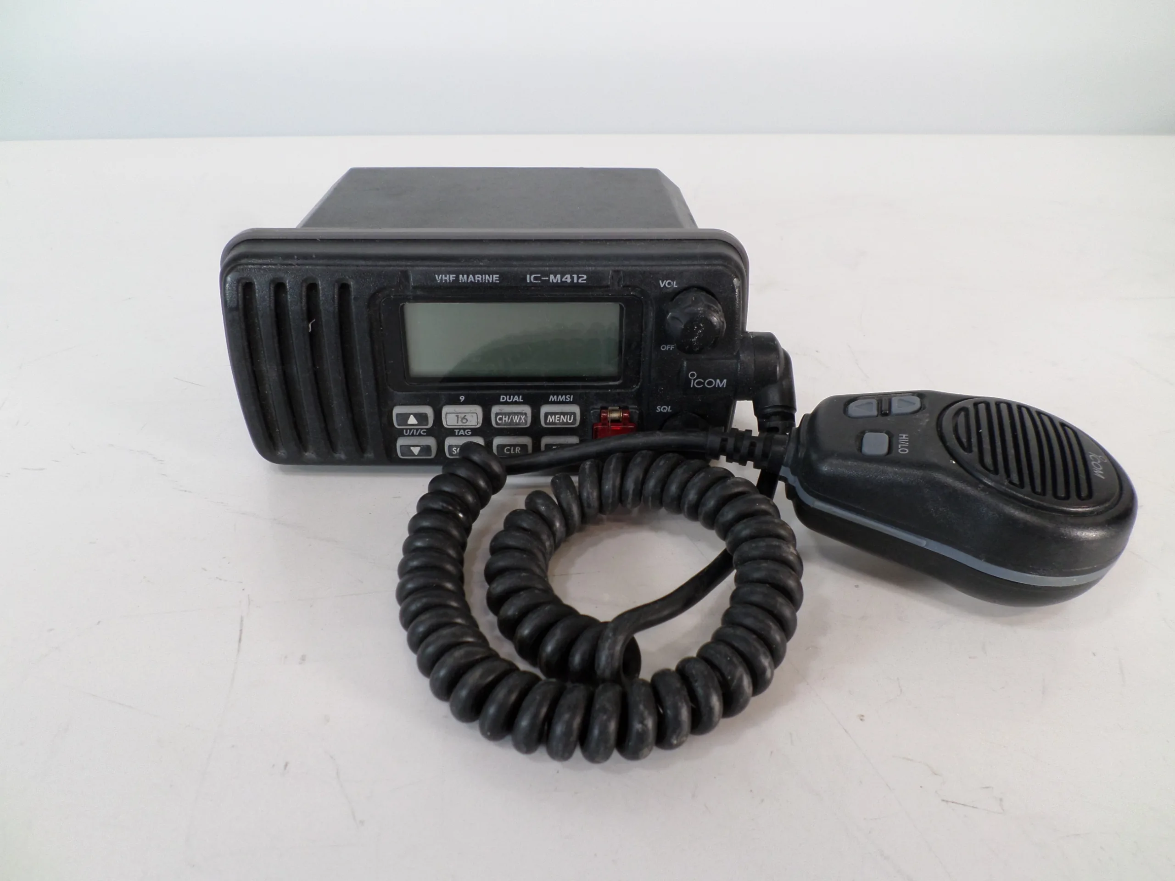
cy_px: 440
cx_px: 588
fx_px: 849
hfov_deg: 69.4
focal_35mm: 25
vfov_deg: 54.9
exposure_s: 1/45
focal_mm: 4.5
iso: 80
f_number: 2.5
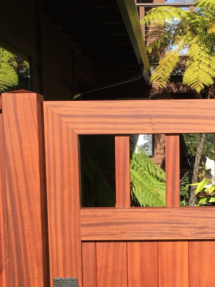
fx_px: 588
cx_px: 153
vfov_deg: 27.0
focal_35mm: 71
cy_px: 219
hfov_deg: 20.6
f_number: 2.2
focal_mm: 4.15
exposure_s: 1/874
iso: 25
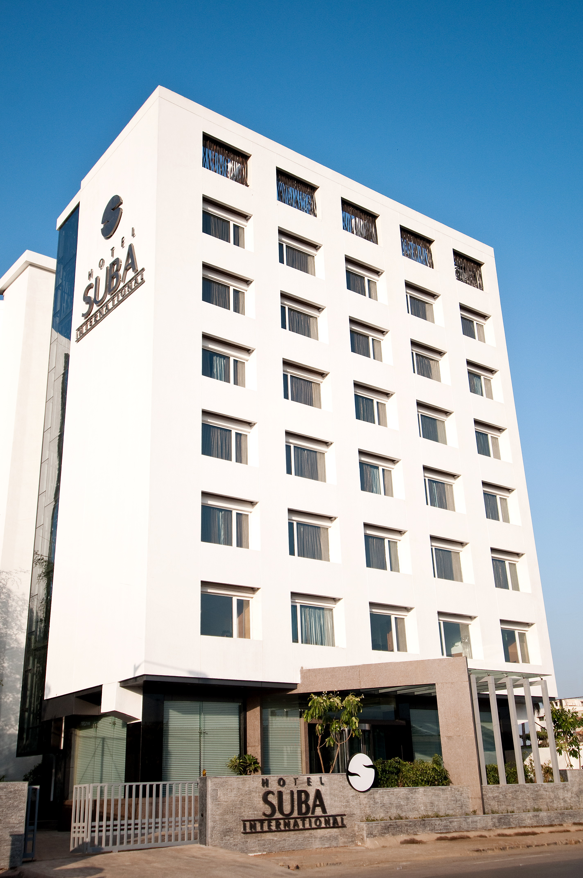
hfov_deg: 39.9
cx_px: 292
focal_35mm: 33
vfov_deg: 57.3
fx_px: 804
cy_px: 439
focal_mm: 22
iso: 200
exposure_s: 1/1250
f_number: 4
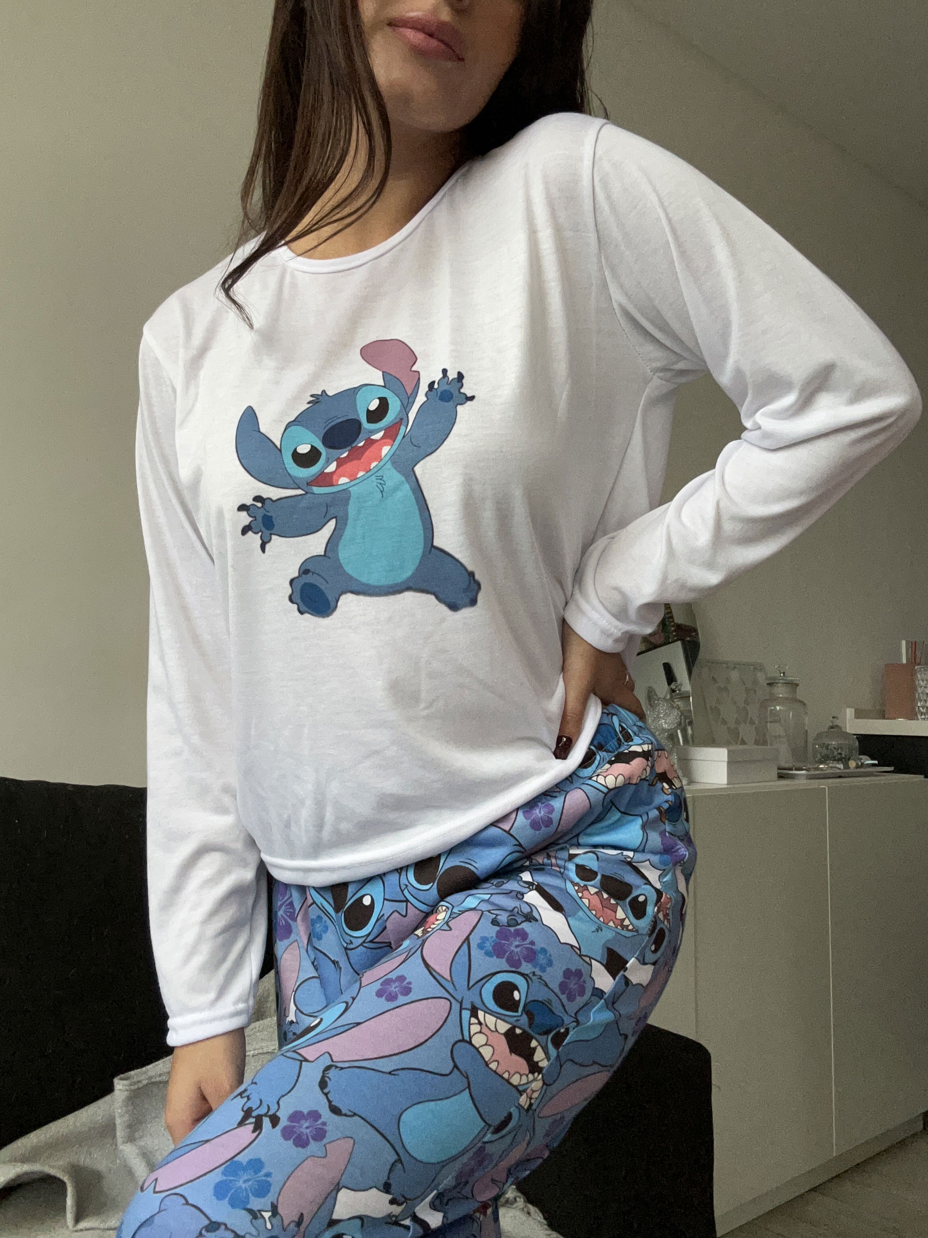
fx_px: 1072
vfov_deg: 60.0
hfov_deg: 46.8
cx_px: 464
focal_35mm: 30
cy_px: 619
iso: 125
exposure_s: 1/60
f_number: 1.9
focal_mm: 2.69
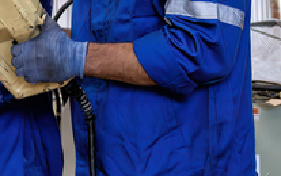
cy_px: -30
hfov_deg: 17.3
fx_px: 867
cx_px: -81
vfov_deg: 11.4
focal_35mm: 113
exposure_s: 1/160
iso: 160
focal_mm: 26
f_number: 2.8
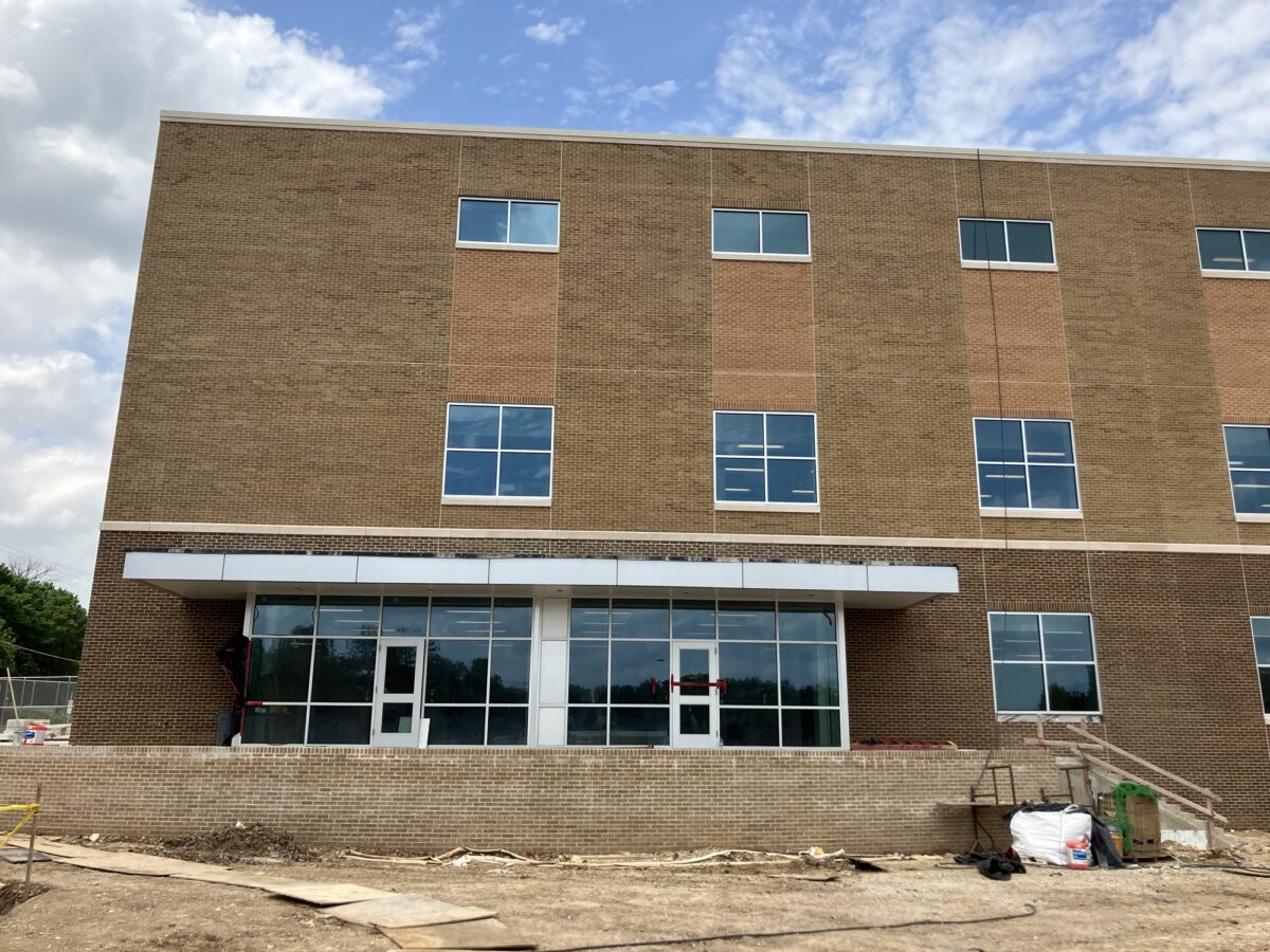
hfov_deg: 63.4
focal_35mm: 28
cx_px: 635
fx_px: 1027
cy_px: 476
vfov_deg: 49.7
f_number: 1.8
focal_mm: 3.99
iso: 32
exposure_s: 1/1715
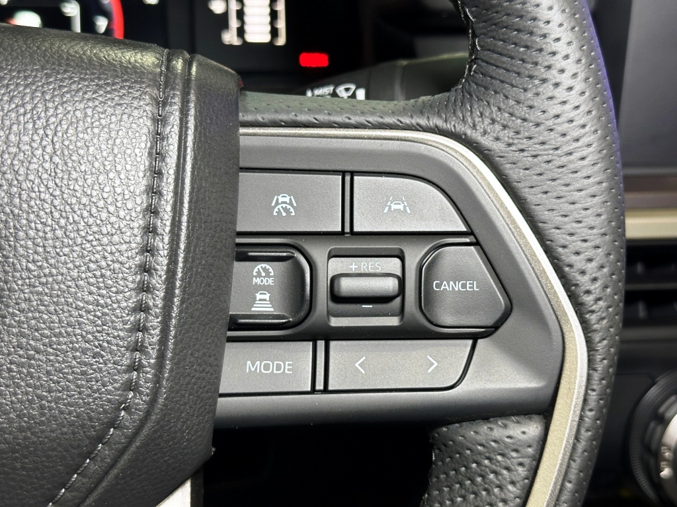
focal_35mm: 48
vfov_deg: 30.3
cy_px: 254
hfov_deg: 39.7
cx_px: 338
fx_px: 939
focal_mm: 6.86
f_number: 1.78
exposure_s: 1/40
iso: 320
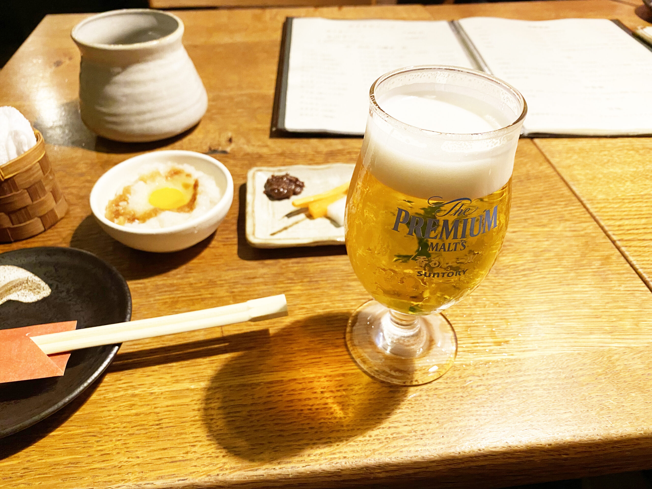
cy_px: 244
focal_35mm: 26
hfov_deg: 67.3
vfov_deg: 53.1
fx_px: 490
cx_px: 326
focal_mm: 4.25
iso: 400
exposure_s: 1/33
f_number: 1.8
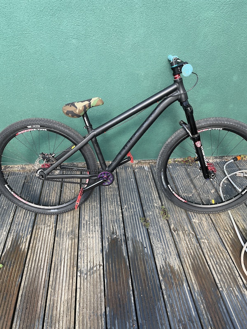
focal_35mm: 26
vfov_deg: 67.3
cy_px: 164
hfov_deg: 53.1
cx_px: 124
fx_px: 247
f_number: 1.6
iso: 32
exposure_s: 1/397
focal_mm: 4.2
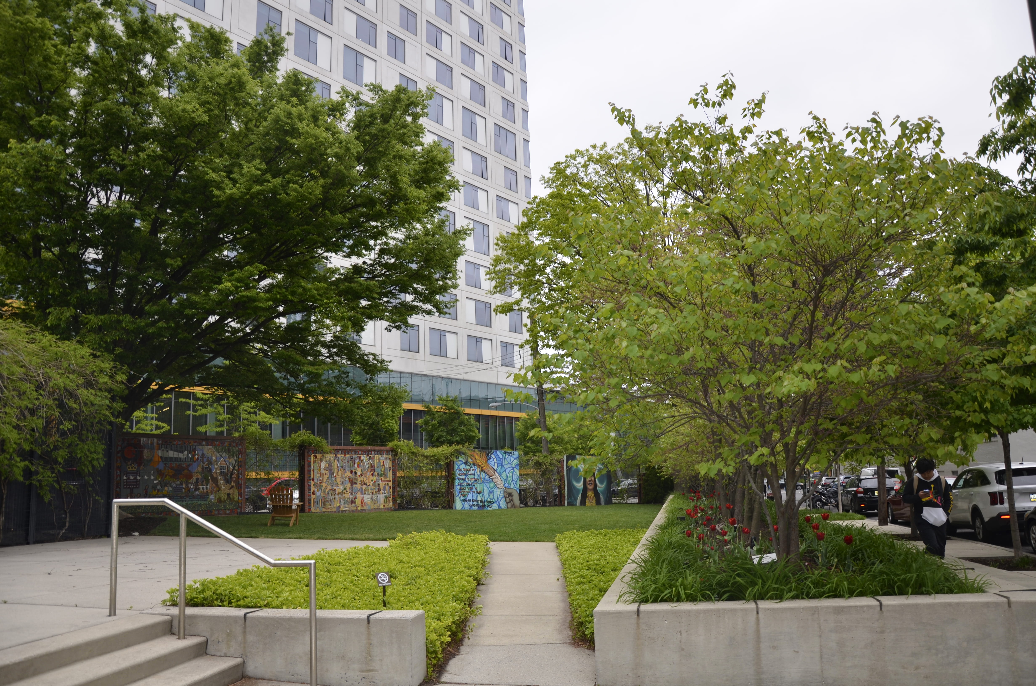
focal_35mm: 27
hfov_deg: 67.5
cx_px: 518
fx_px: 775
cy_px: 343
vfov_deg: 47.7
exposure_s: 1/250
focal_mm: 18
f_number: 4.5
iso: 100
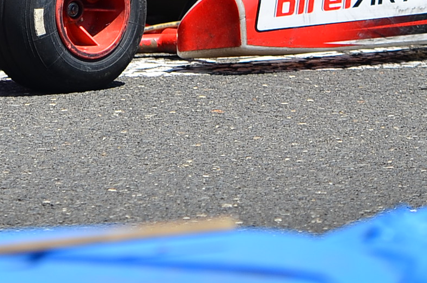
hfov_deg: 2.2
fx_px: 10883
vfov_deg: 1.5
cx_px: 108
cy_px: -130
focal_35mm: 920
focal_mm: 195
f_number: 6.3
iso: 160
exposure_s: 1/1000
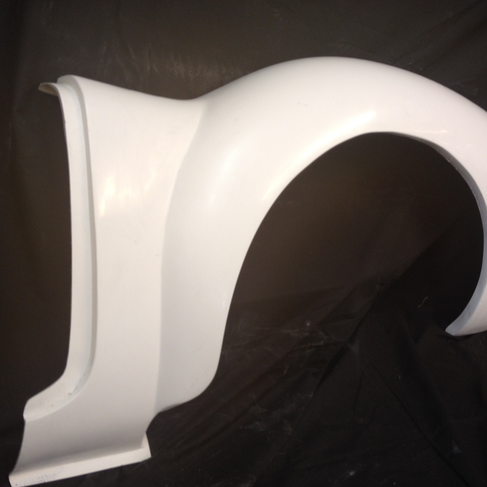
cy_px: 253
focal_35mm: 43
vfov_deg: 39.2
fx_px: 684
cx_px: 278
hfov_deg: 39.1
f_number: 2.4
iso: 64
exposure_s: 1/20
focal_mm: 4.28
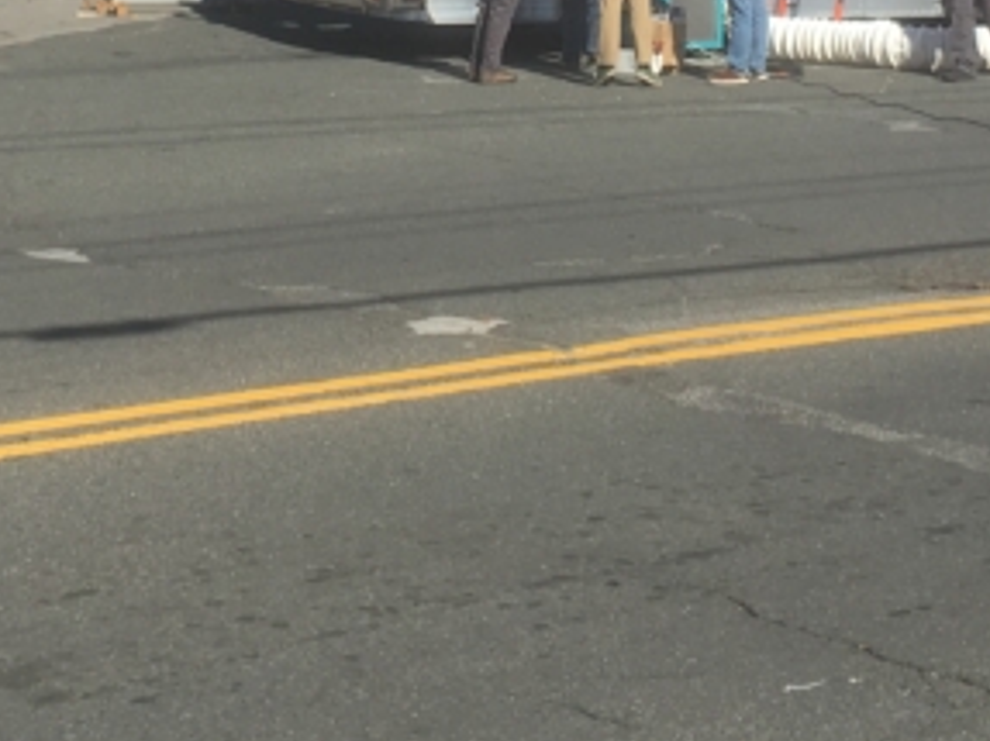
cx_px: 562
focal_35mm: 94
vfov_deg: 15.1
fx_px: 2687
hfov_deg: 20.9
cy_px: -190
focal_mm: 4.15
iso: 25
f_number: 2.2
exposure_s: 1/1603
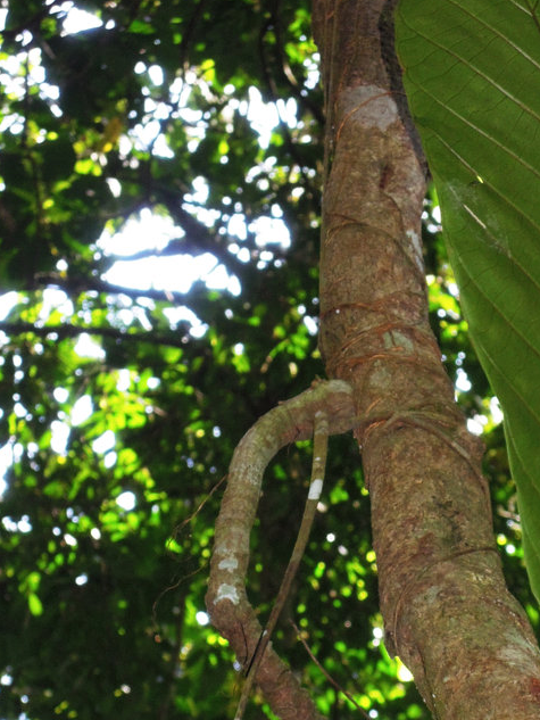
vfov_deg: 12.5
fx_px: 3285
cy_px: 561
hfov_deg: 9.4
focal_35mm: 158
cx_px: 396
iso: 400
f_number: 5.5
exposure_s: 1/80
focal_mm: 17.9
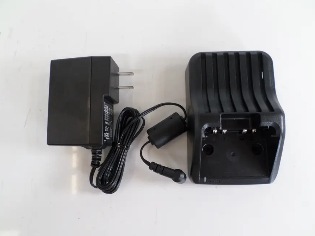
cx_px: 162
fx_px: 237
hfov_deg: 67.3
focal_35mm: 26
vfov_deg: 53.1
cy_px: 120
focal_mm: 4.5
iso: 80
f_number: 2.5
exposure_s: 1/60
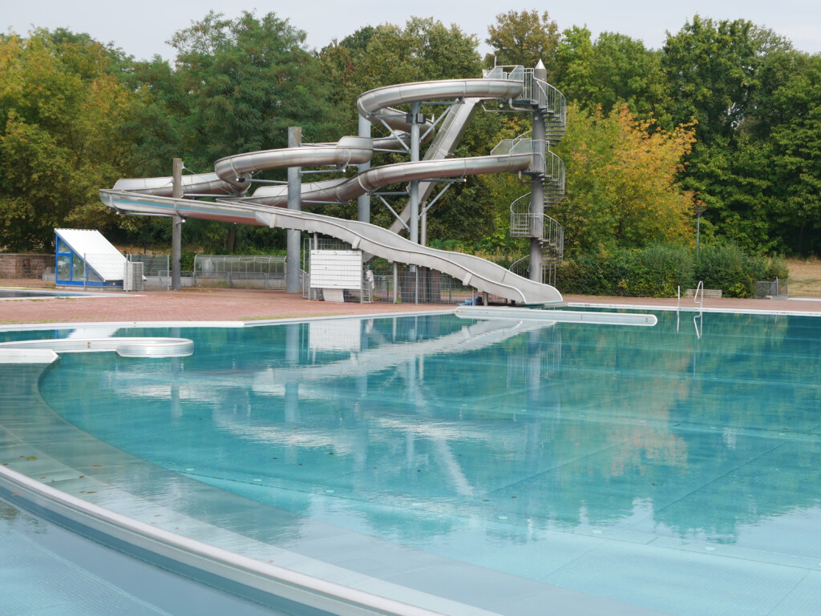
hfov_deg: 38.2
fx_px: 1186
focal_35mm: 50
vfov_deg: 29.1
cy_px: 308
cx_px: 410
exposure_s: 1/500
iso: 200
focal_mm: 25
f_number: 4
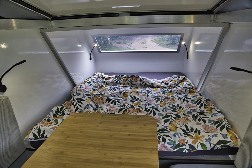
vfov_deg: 53.1
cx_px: 126
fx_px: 168
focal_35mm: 24
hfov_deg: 73.7
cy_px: 84
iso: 400
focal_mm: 24
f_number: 5
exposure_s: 1/50
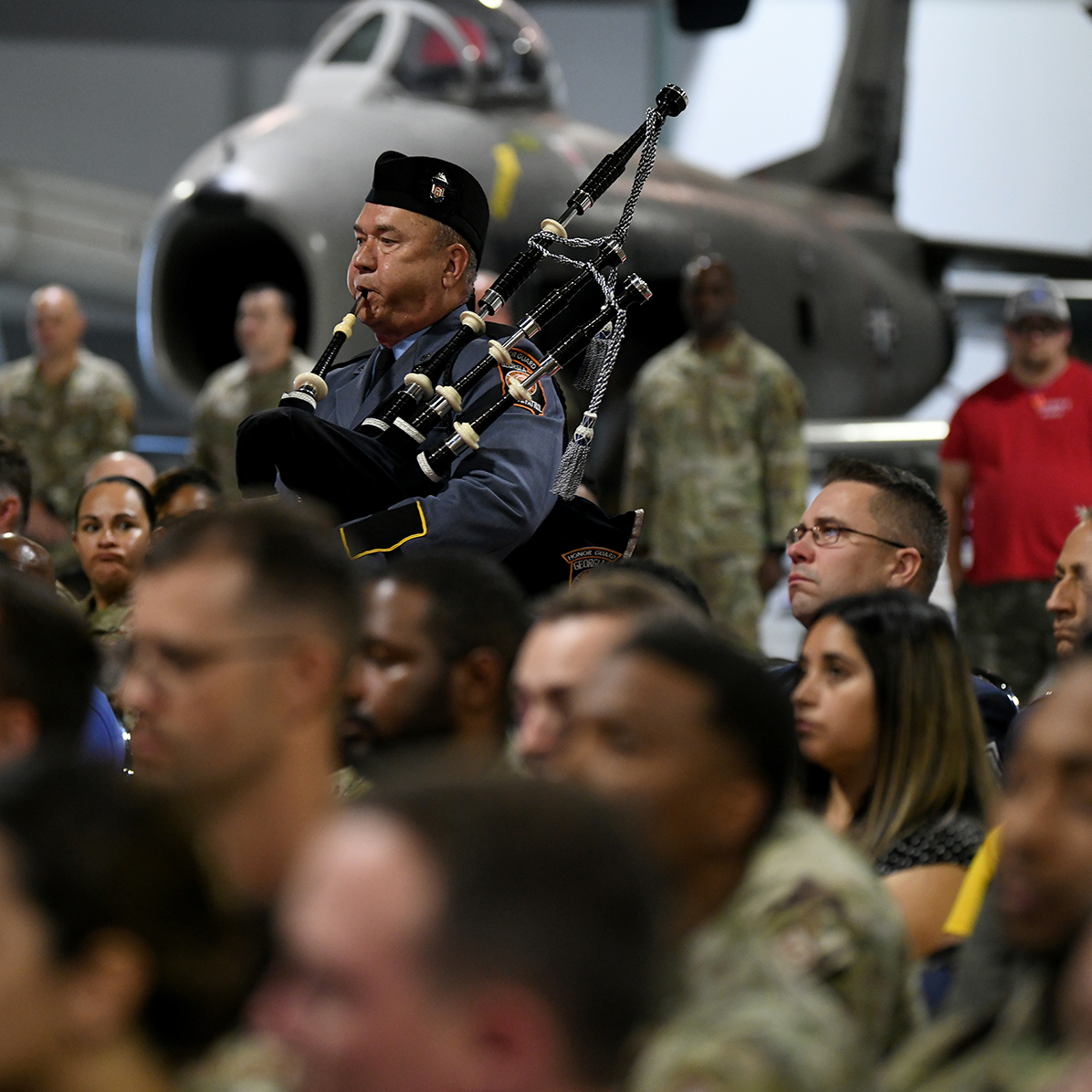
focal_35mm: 179
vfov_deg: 9.8
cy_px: 547
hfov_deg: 9.8
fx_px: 6389
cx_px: 469
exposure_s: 1/60
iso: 2500
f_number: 2.8
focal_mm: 140
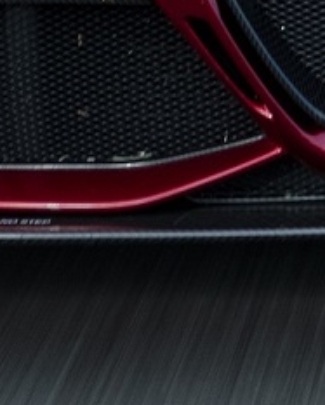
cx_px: 769
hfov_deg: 5.5
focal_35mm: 270
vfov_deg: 6.8
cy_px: -584
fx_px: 3240
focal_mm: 29
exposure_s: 1/80
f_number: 18
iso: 100
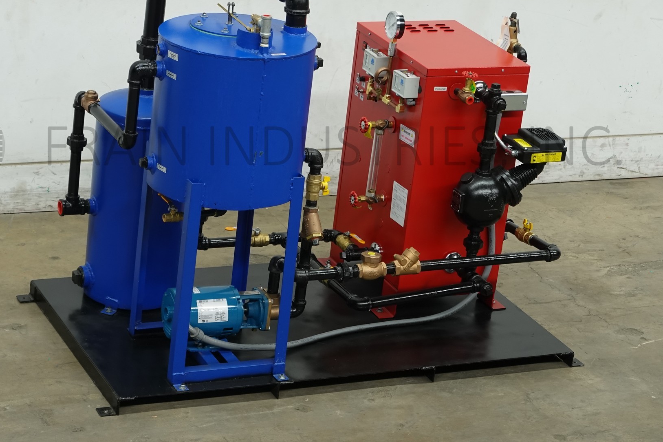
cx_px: 280
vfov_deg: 12.8
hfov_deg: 19.1
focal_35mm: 107
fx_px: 1970
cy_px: 171
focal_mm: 31.46
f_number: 4
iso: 500
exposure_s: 1/100
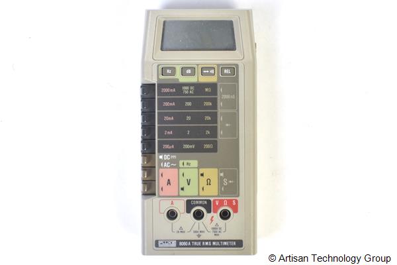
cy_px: 132
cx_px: 198
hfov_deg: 43.6
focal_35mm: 45
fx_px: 496
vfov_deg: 29.9
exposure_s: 1/200
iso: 200
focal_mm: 30
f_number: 13
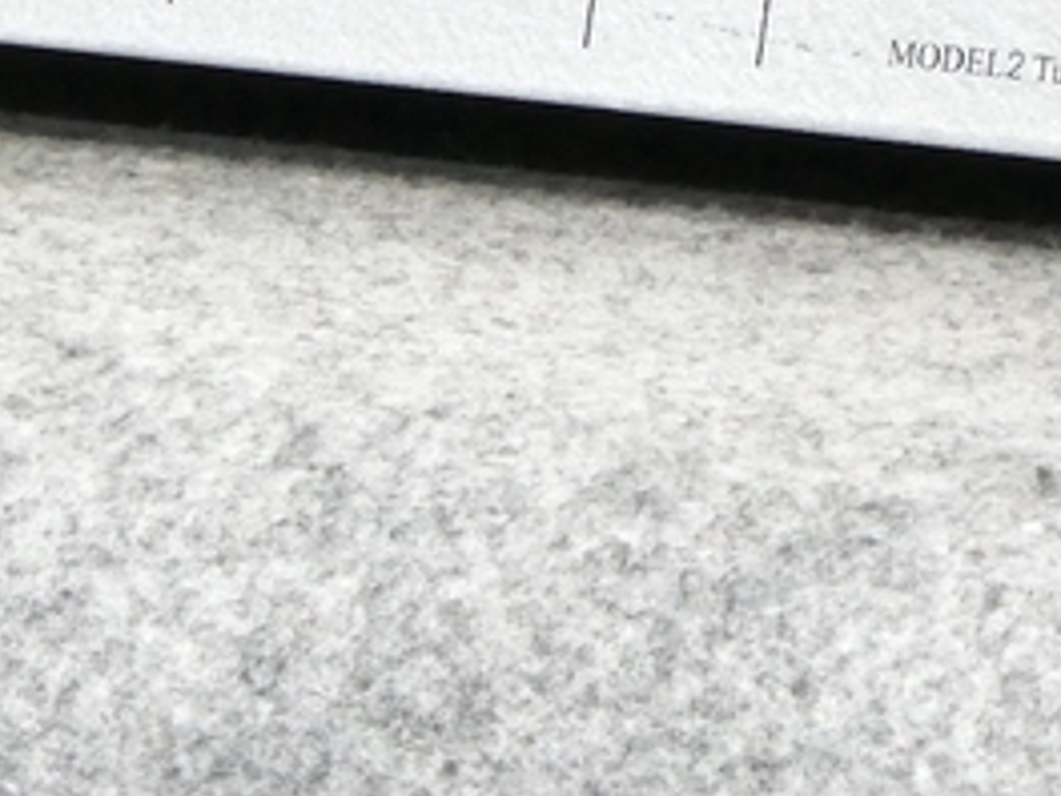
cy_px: -310
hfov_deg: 3.4
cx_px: 687
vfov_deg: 2.6
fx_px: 17808
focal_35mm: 581
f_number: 7.1
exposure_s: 1/13
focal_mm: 28.7
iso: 400
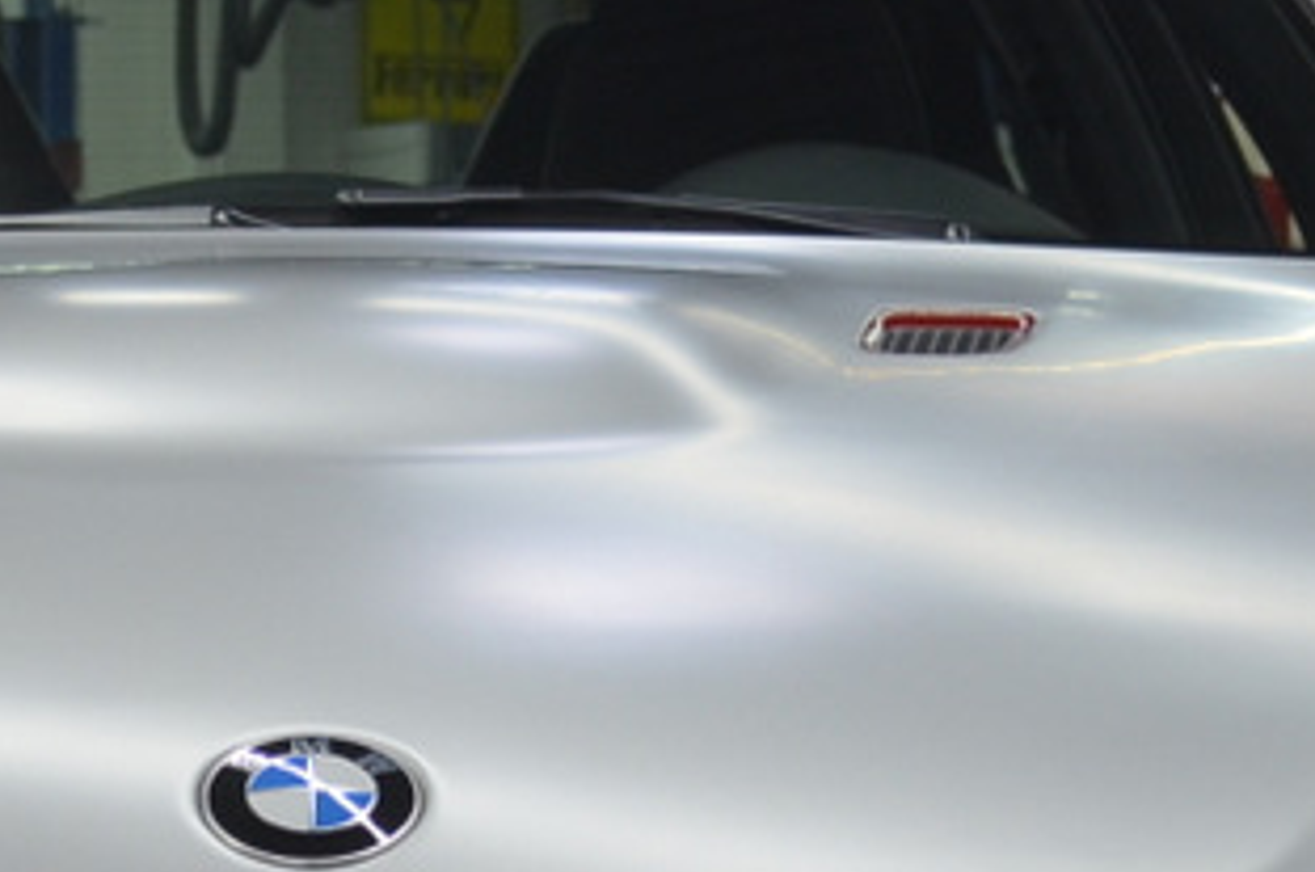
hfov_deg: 13.6
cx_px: 295
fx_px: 5471
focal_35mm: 150
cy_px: 1097
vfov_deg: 9.0
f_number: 4.2
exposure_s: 1/60
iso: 400
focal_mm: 26
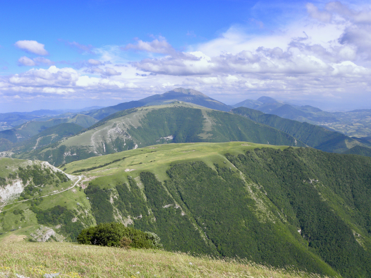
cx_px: 186
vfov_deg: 42.9
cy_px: 139
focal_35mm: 33
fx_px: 354
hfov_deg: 55.4
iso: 64
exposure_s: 1/282
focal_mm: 5.9
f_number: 5
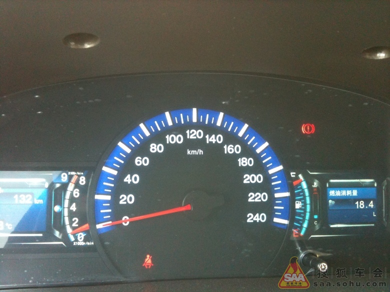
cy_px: 146
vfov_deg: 40.7
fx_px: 394
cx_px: 195
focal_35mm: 35
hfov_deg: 52.6
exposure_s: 1/15
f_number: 2.8
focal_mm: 3.85
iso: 160
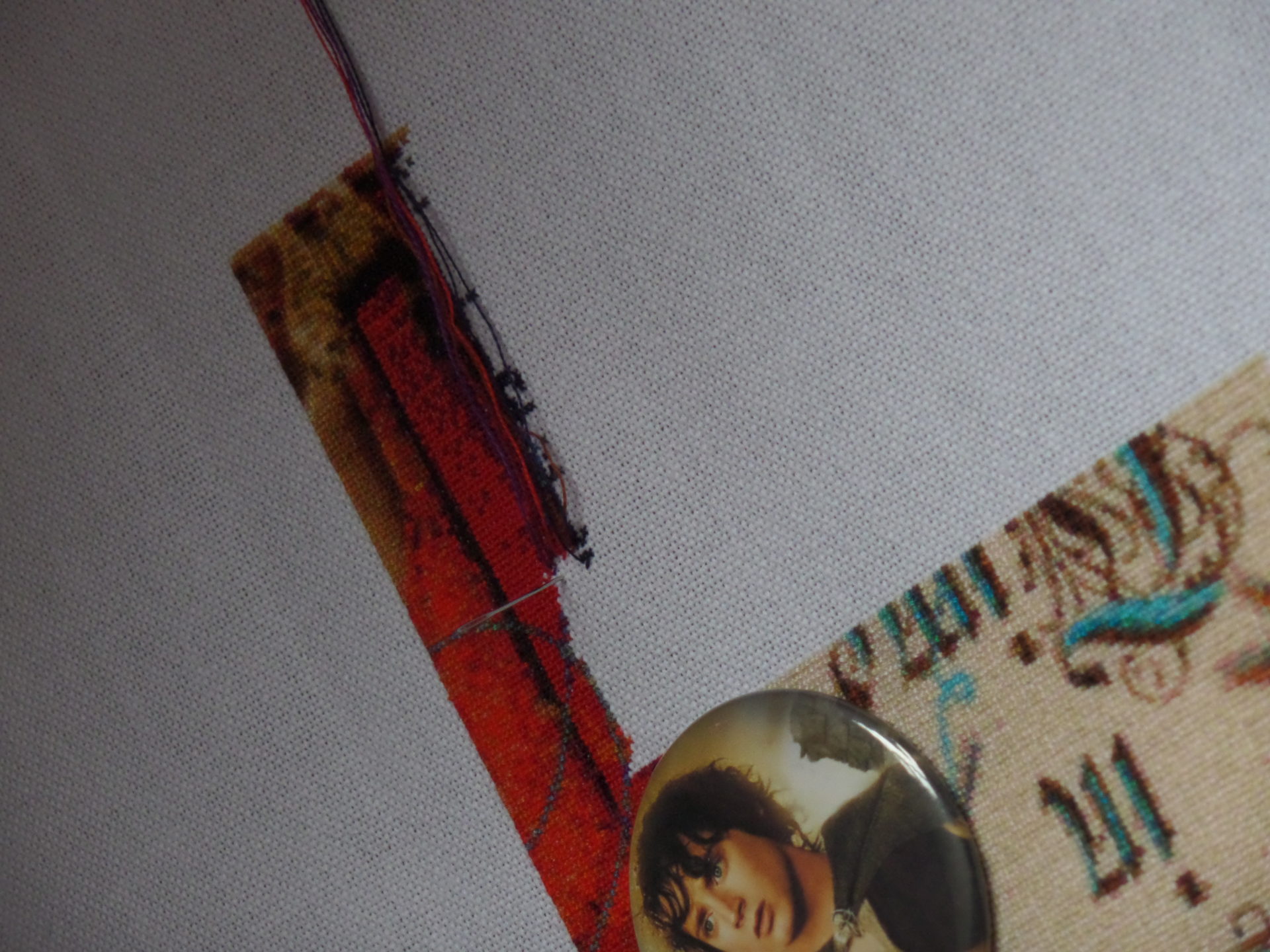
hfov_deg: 14.0
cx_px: 635
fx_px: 5173
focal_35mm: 141
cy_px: 476
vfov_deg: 10.5
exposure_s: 1/60
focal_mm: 25.2
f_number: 4.2
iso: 480
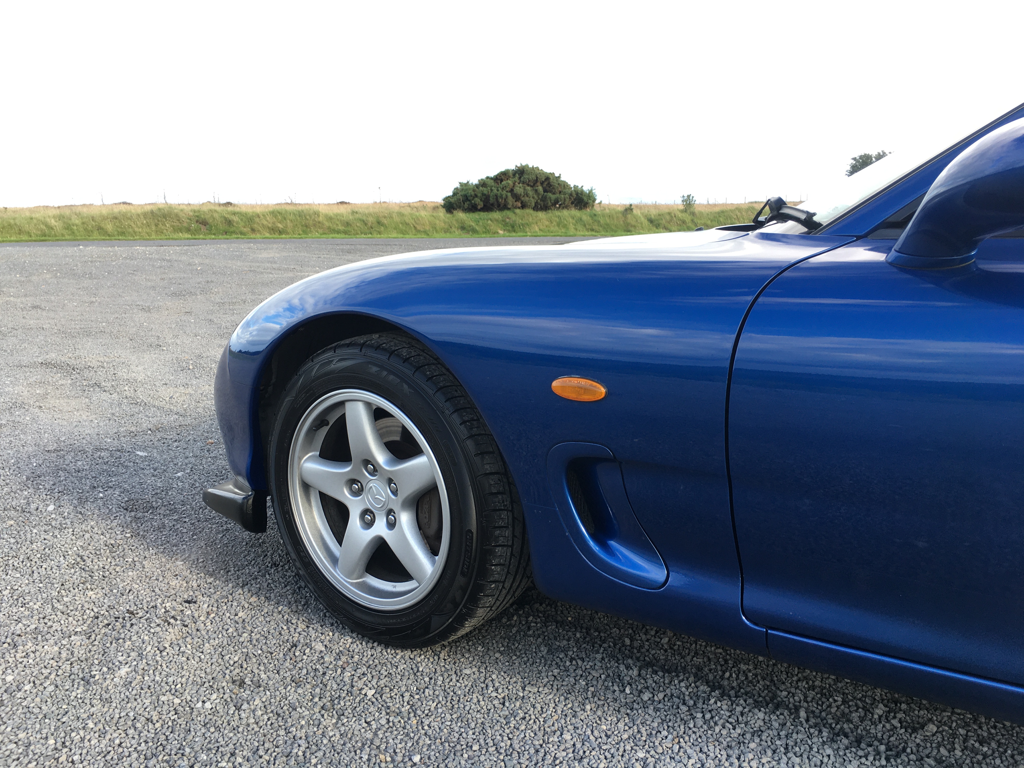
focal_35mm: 29
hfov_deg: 61.7
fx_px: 858
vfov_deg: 48.2
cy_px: 384
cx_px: 512
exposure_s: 1/144
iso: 25
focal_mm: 4.15
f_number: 2.2
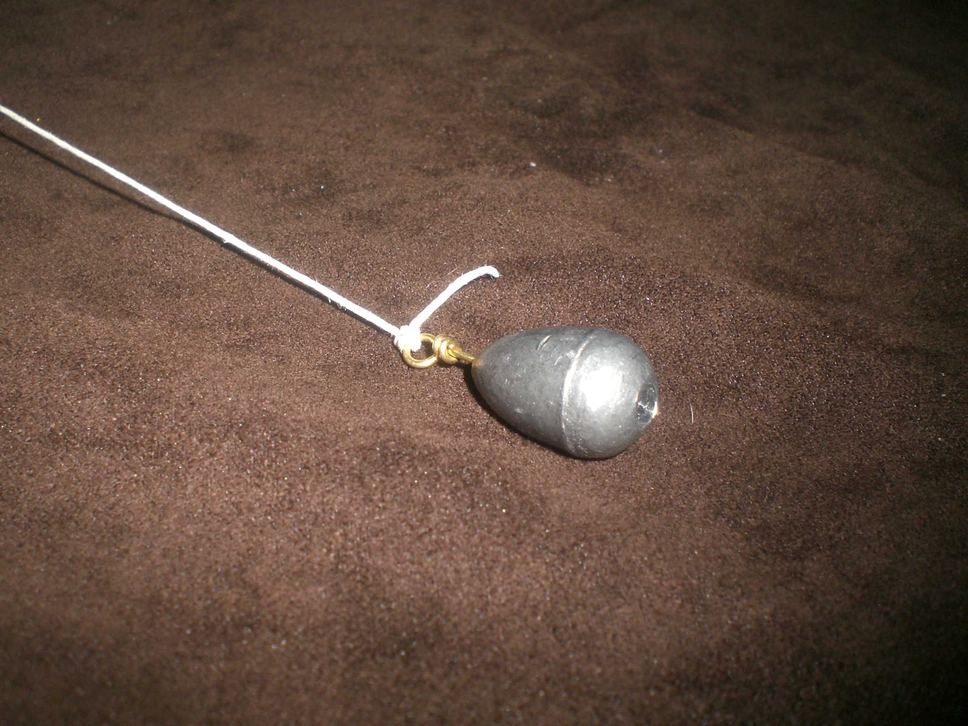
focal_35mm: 38
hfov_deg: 49.0
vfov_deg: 37.7
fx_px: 1063
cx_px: 484
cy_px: 363
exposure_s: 1/60
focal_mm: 6.3
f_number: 4.4
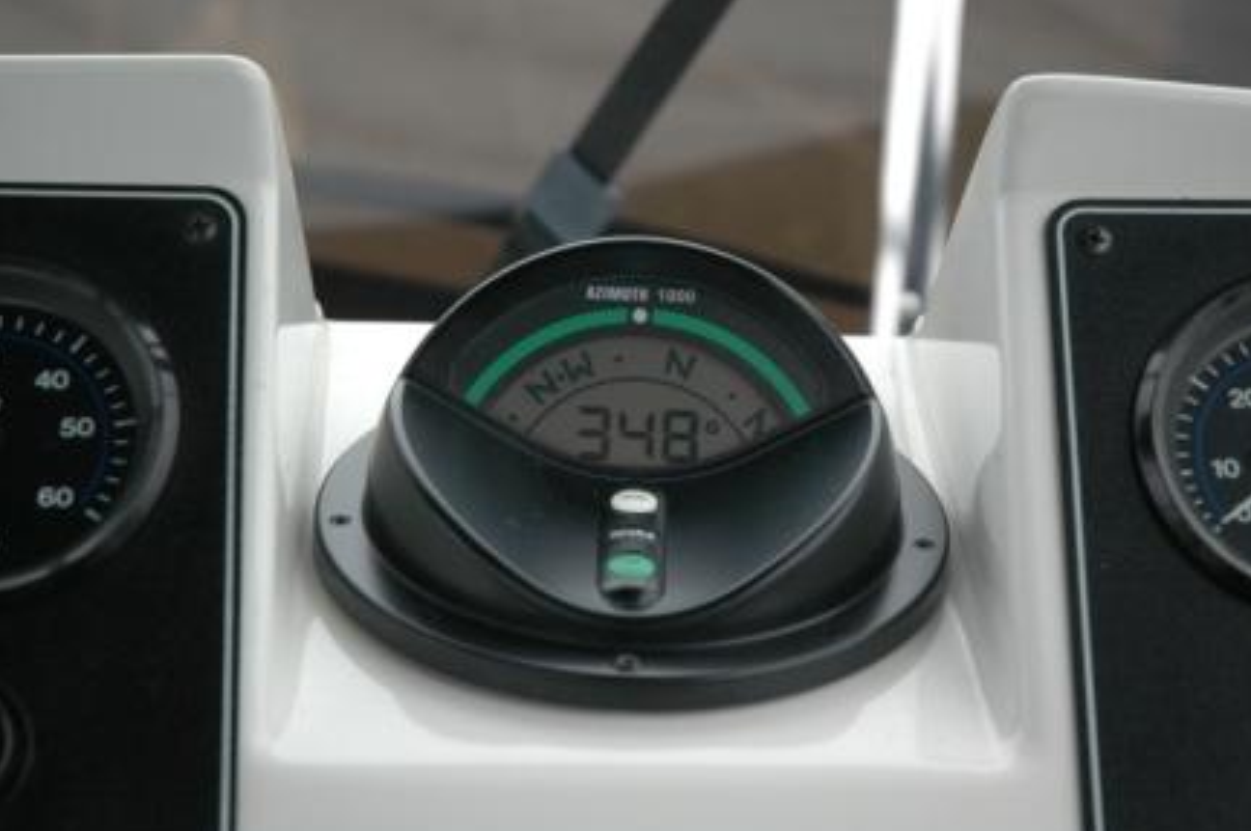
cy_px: 423
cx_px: 637
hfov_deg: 23.8
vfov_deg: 15.9
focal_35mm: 86
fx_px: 2968
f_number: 5
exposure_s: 1/100
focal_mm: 55
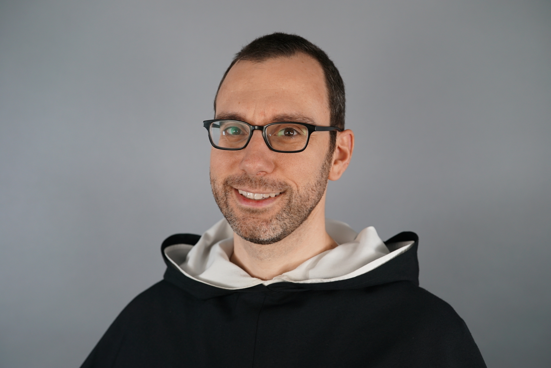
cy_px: 184
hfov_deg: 39.6
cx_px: 276
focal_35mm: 50
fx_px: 766
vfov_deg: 27.0
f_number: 2.8
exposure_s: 1/60
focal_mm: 50
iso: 400
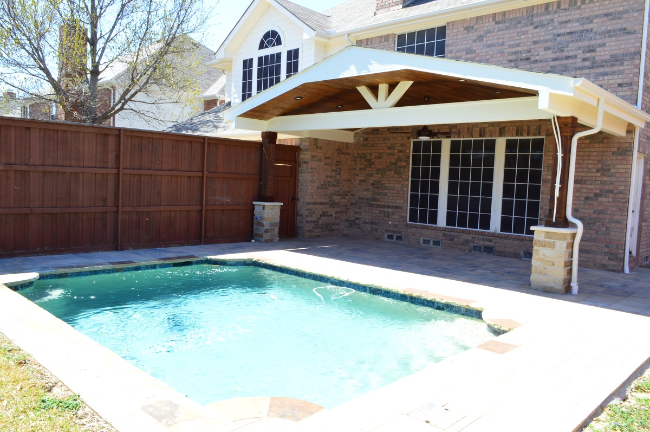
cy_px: 216
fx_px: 487
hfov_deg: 67.4
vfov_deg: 47.8
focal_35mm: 27
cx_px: 325
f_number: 18
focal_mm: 18
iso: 320
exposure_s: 1/30
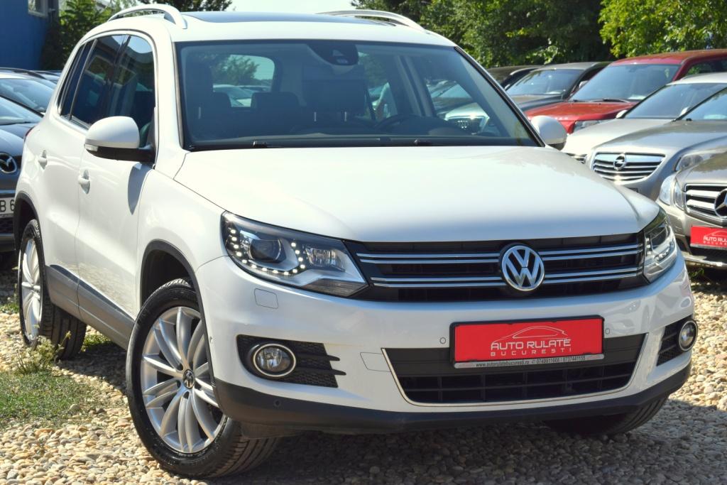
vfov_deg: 16.6
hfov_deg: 24.6
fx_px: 1666
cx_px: 364
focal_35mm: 82
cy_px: 242
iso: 200
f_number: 11
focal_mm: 55
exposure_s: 1/500
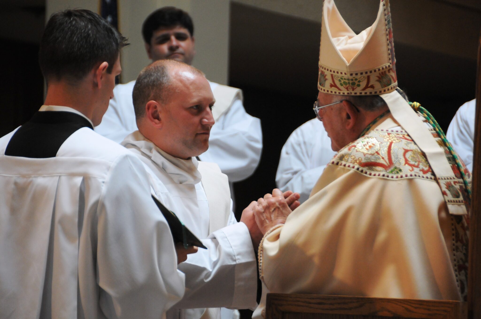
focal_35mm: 255
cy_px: 160
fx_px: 3403
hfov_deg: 8.1
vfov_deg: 5.4
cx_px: 240
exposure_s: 1/80
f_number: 5.6
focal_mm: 170
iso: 1600
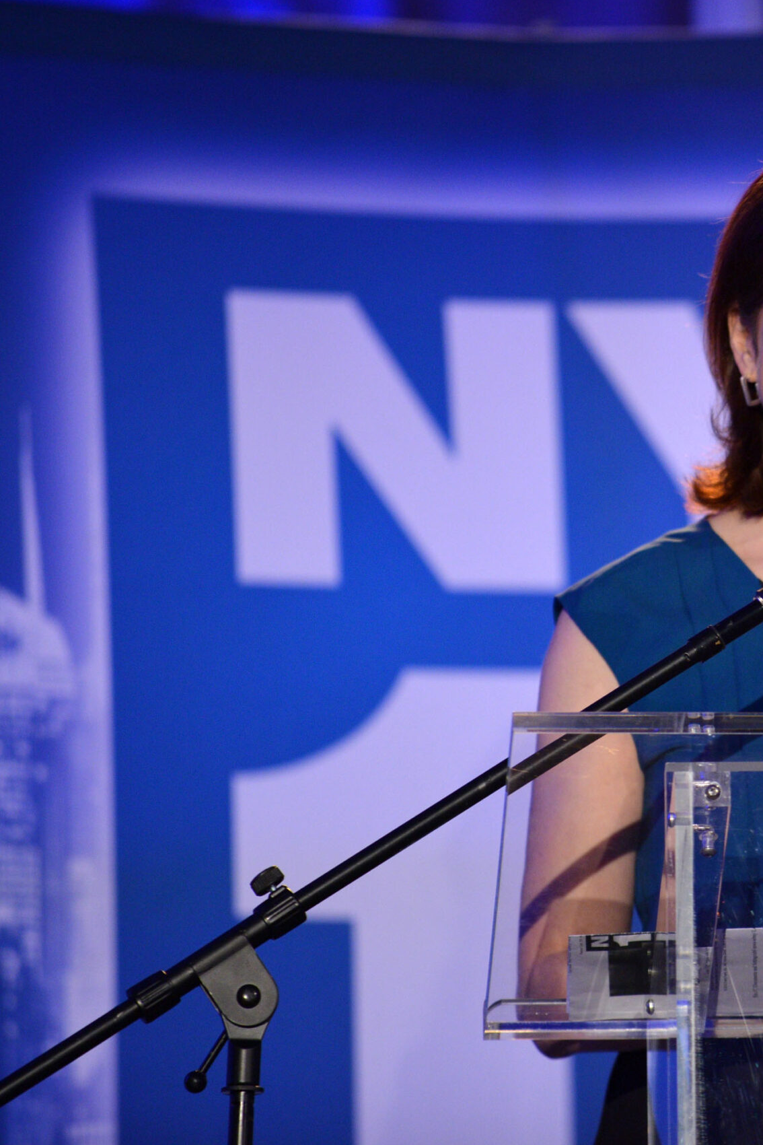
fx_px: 9569
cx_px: 829
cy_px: 572
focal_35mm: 301
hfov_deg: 4.6
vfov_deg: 6.8
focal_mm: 200
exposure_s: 1/125
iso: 2000
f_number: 2.8
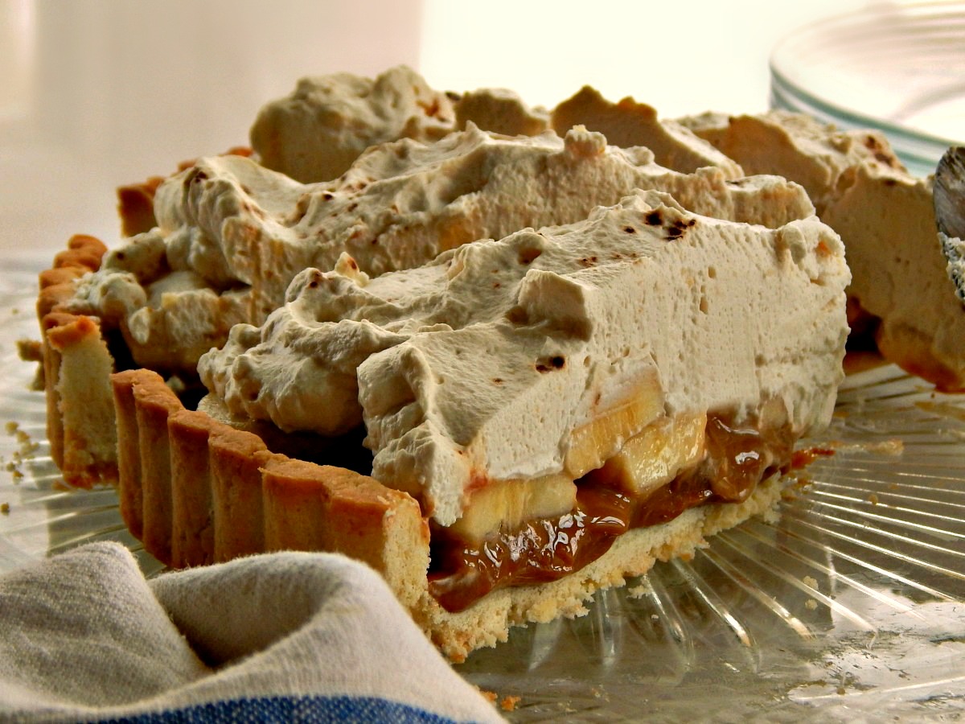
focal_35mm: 105
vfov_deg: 14.1
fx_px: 2927
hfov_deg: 18.7
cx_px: 482
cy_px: 362
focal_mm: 18.7
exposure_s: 1/100
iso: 125
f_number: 4.5
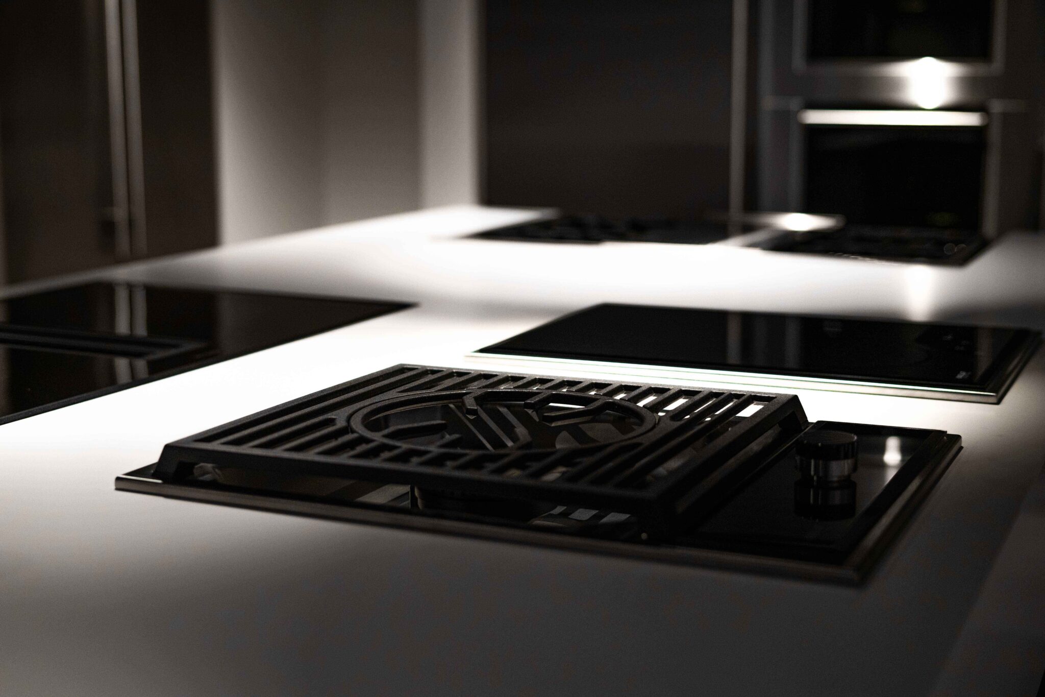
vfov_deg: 27.0
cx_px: 522
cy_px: 348
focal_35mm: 50
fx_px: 1451
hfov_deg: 39.6
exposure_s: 1/500
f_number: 2.8
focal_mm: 50
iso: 1600
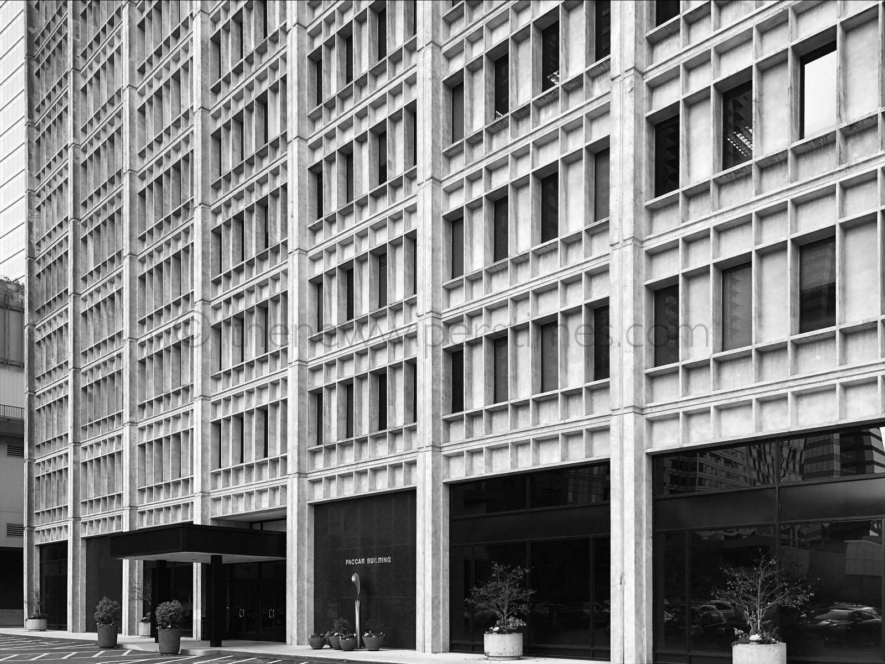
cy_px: 332
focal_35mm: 28
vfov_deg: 49.8
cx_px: 442
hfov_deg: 63.4
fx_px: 716
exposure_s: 1/430
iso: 20
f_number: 1.8
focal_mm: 4
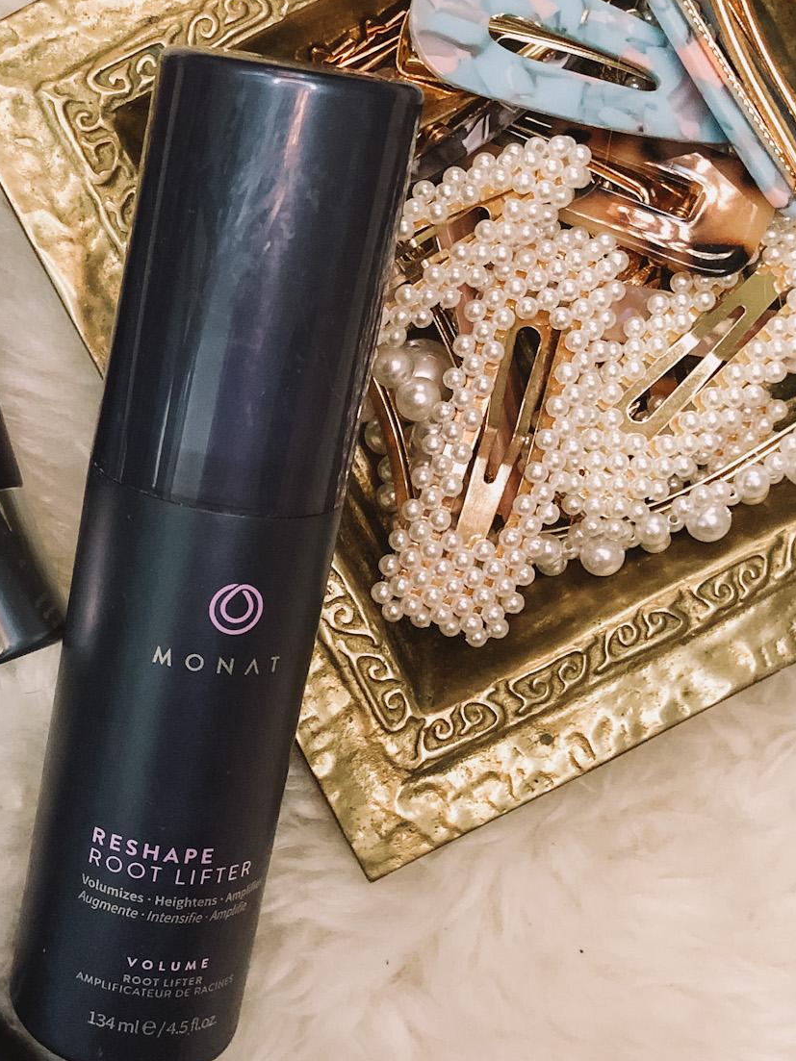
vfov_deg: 36.8
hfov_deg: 27.2
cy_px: 561
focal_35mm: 52
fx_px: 1595
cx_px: 104
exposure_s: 1/15
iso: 100
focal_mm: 4
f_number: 1.8
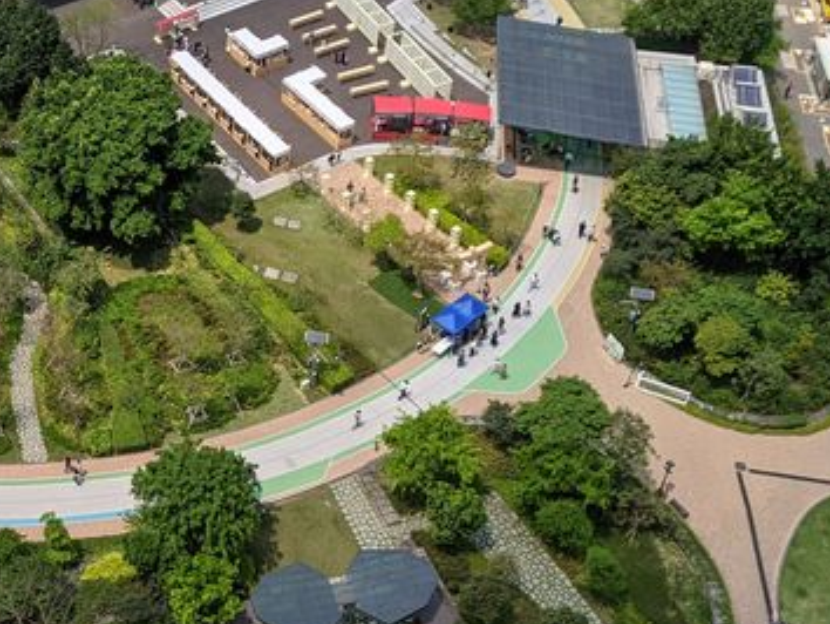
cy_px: 124
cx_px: 75
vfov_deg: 23.7
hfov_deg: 30.2
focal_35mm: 61
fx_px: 1464
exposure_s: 1/3356
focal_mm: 4.44
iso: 49
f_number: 1.8
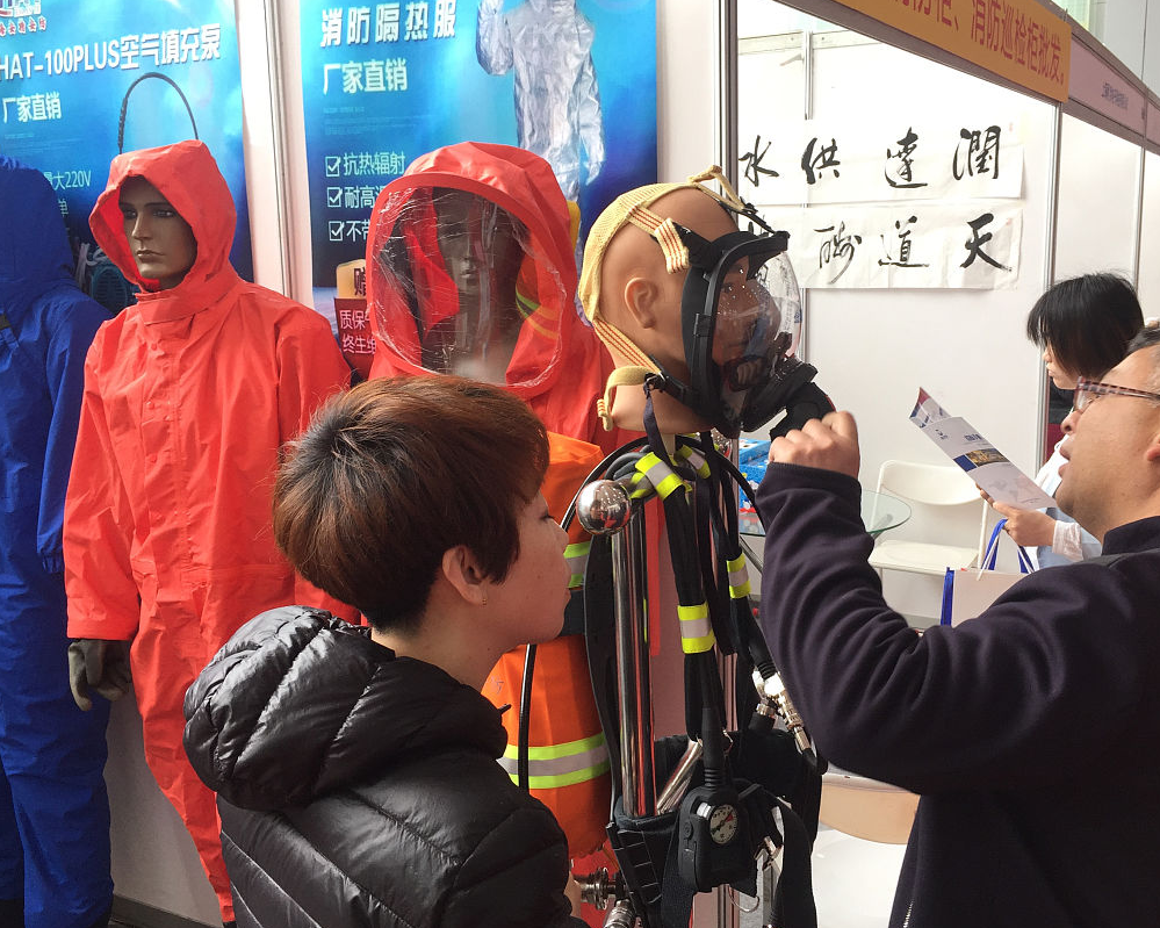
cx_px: 646
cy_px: 453
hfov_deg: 52.7
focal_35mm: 34
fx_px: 1167
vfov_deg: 43.3
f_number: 2.2
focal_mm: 4.15
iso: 40
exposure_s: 1/50
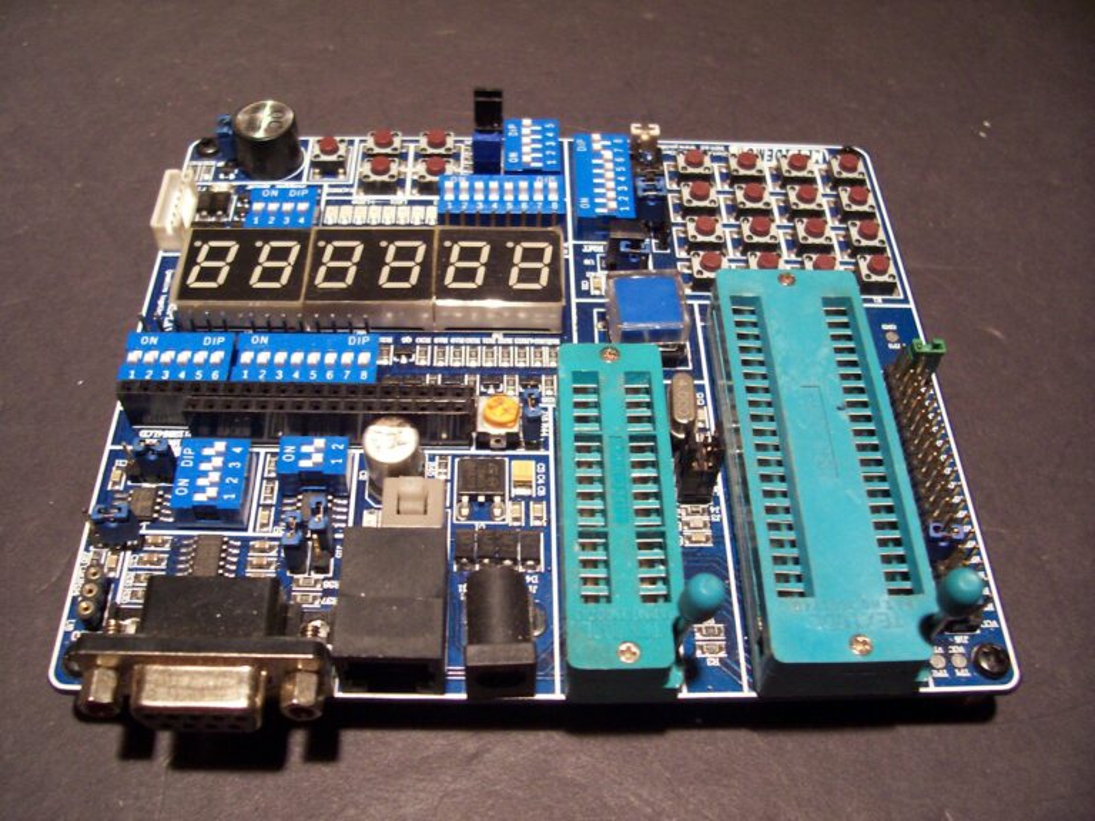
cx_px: 548
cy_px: 410
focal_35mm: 34
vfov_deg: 41.8
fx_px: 1076
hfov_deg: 54.0
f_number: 2.7
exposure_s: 1/16.2
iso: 160
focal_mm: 5.6
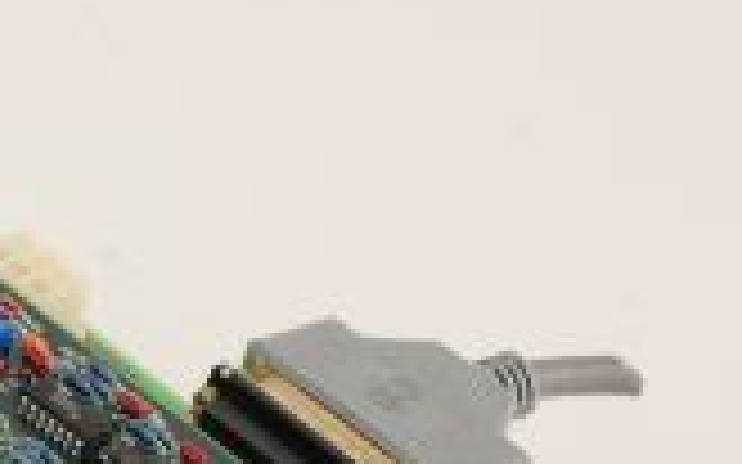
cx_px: -486
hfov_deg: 10.8
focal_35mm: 185
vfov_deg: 7.0
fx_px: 3740
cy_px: 723
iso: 1600
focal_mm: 50
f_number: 13
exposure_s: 1/125
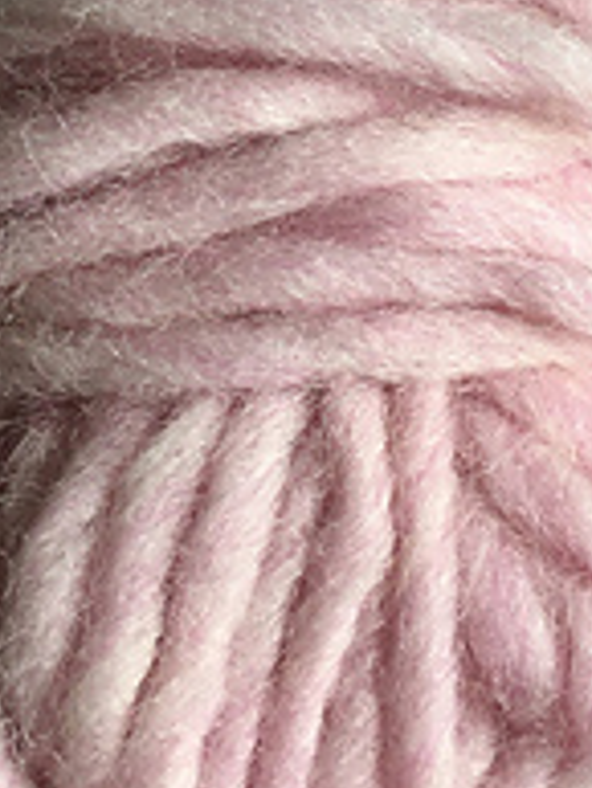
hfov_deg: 19.7
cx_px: 300
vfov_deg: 25.3
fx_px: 1708
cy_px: 98
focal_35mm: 75
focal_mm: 4.15
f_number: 2.2
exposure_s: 1/33
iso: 32
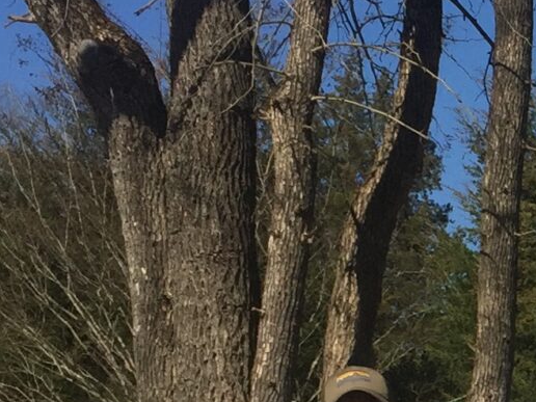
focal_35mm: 144
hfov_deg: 12.6
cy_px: 544
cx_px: 930
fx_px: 2230
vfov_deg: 10.1
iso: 32
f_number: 2.2
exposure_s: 1/3049
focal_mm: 4.15
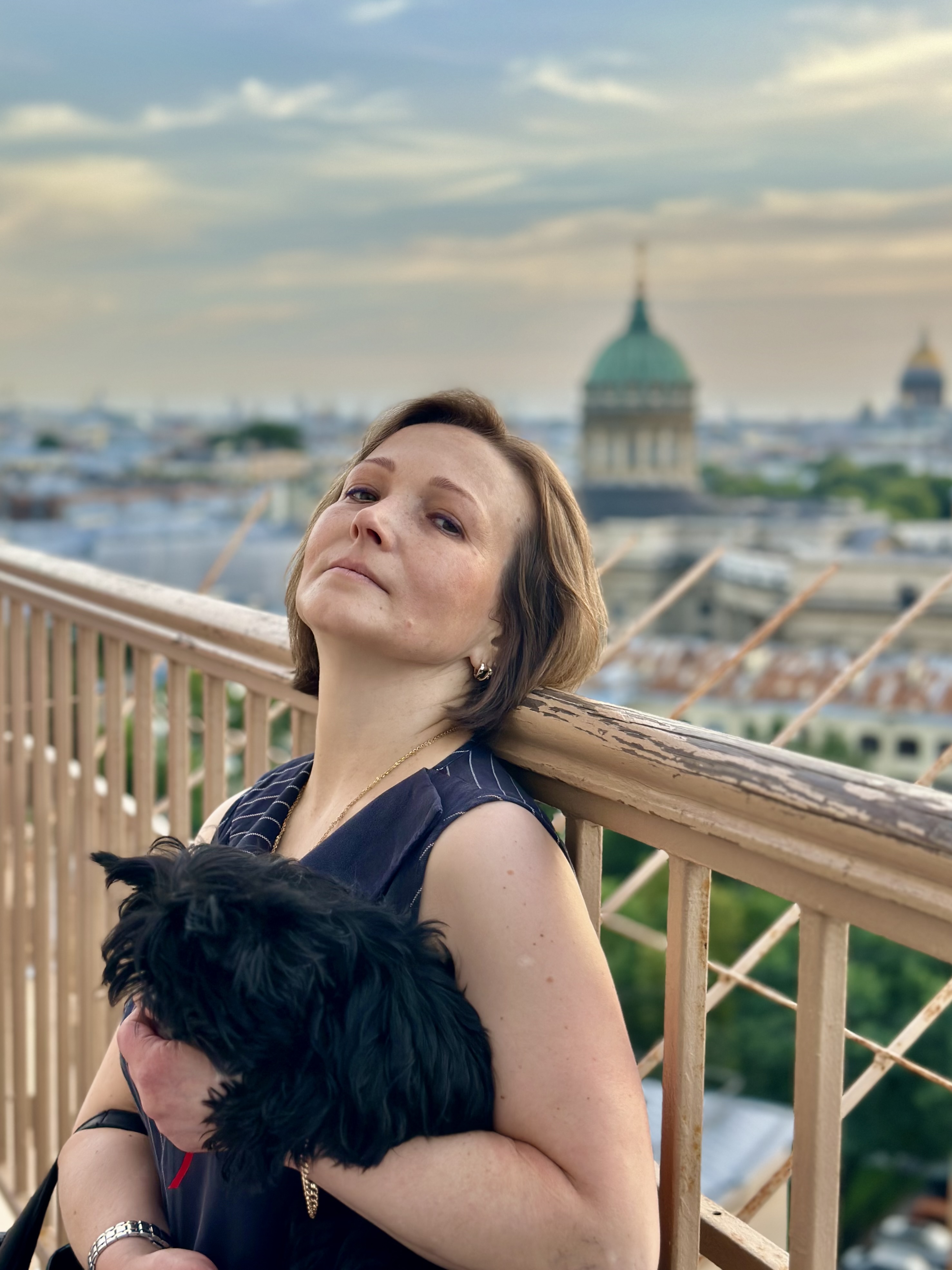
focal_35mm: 48
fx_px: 1760
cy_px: 635
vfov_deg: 39.7
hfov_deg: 30.3
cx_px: 476
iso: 80
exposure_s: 1/396
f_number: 1.78
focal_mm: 6.86
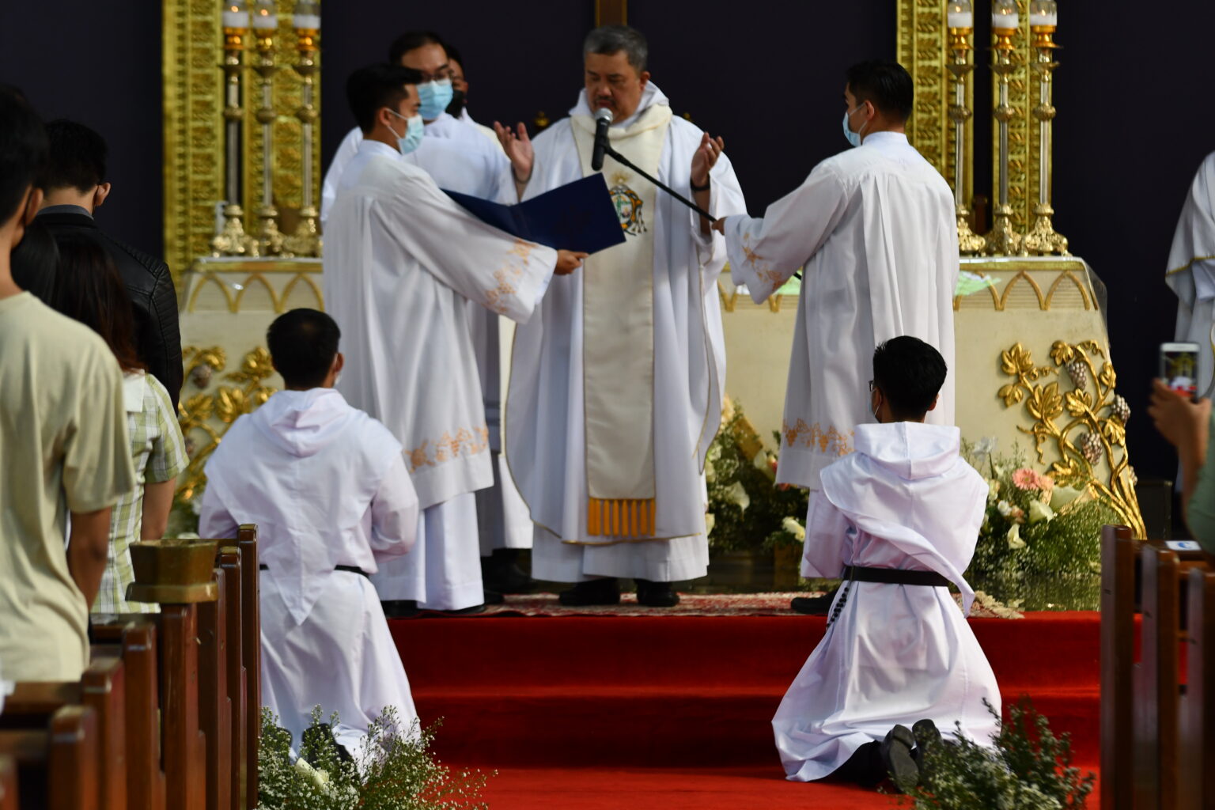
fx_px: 6581
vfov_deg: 7.0
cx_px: 608
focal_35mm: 195
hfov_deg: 10.5
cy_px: 405
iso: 640
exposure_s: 1/320
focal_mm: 130
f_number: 4.5
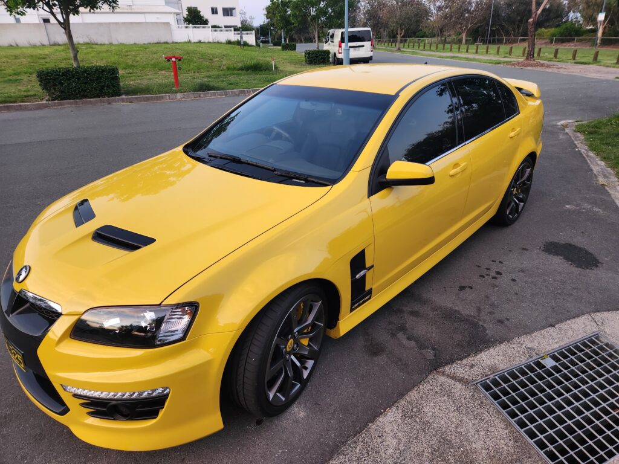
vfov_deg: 58.9
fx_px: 411
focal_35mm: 23
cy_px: 232
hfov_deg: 73.9
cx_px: 310
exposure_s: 1/100
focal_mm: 5.4
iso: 125
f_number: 1.8
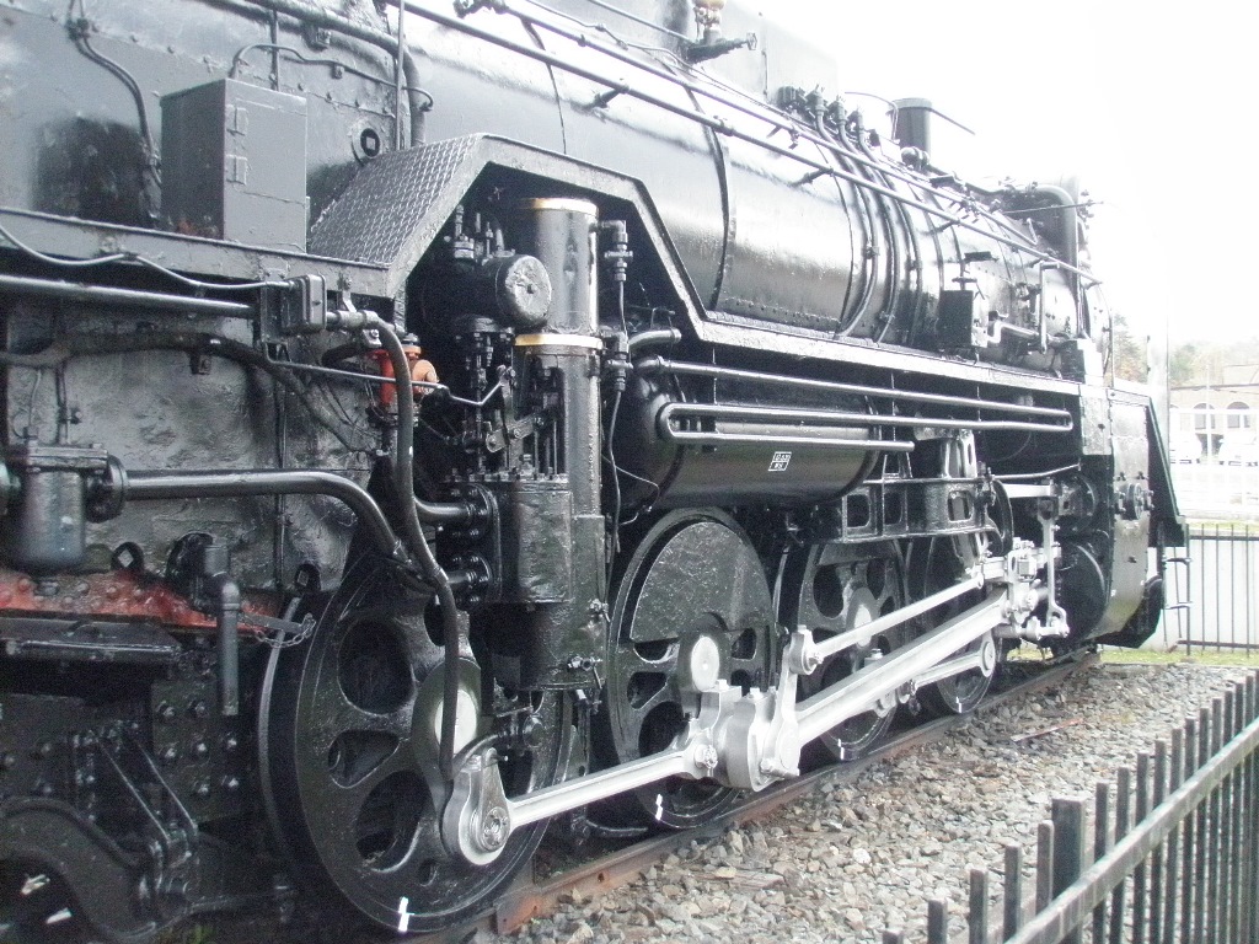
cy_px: 472
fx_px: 1382
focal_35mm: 38
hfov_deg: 49.0
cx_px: 630
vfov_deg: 37.7
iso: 800
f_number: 3.5
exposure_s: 1/160
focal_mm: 6.7
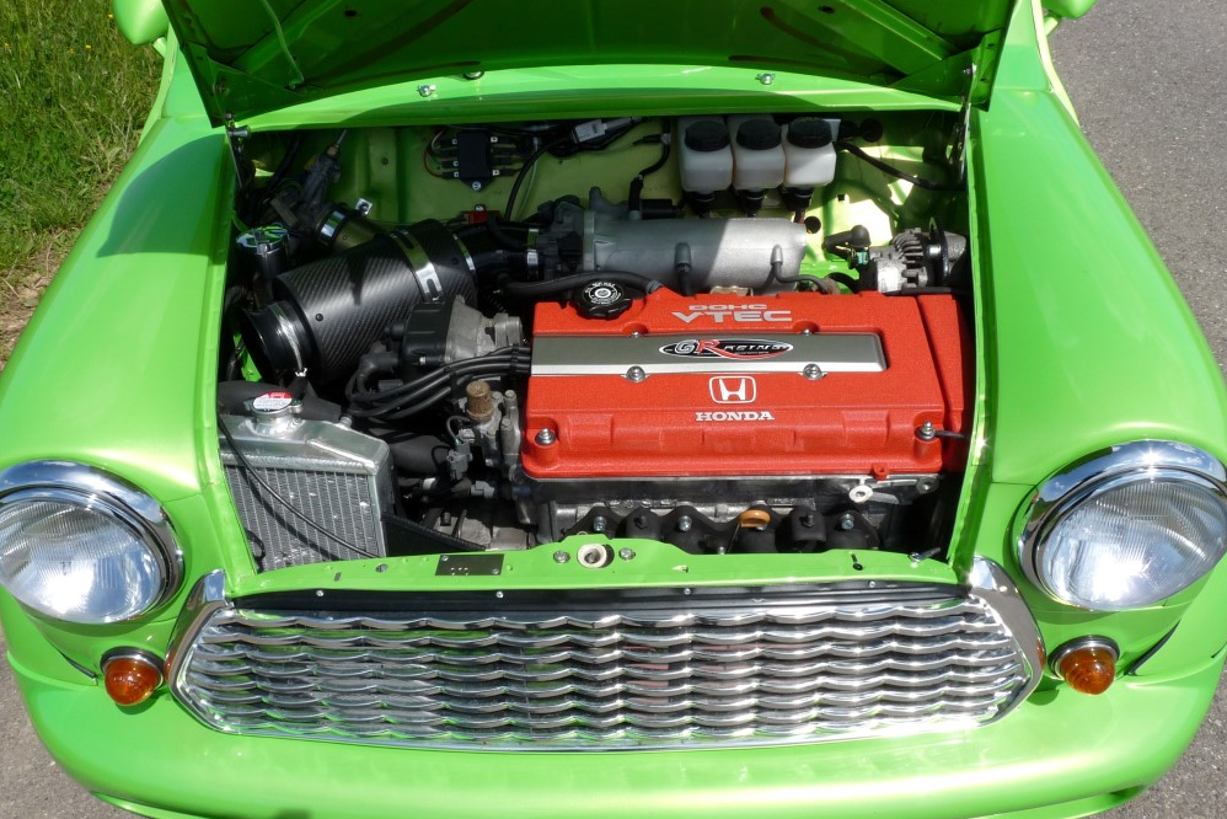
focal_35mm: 32
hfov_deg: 58.7
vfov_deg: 41.1
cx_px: 599
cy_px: 417
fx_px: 1091
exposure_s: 1/400
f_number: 6.3
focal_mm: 4.8
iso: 100
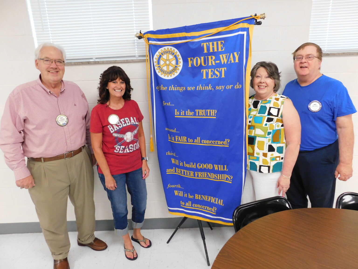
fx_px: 238
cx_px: 179
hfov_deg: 73.9
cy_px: 134
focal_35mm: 23
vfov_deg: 58.9
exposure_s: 1/30
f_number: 3
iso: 280
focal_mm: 4
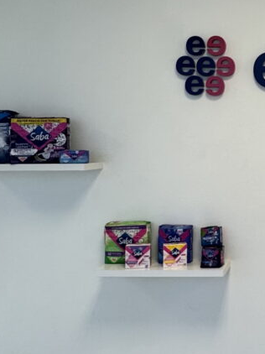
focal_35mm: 34
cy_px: 156
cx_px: 299
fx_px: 347
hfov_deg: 35.1
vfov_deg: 53.9
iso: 50
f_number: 2.2
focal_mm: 2.22
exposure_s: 1/122
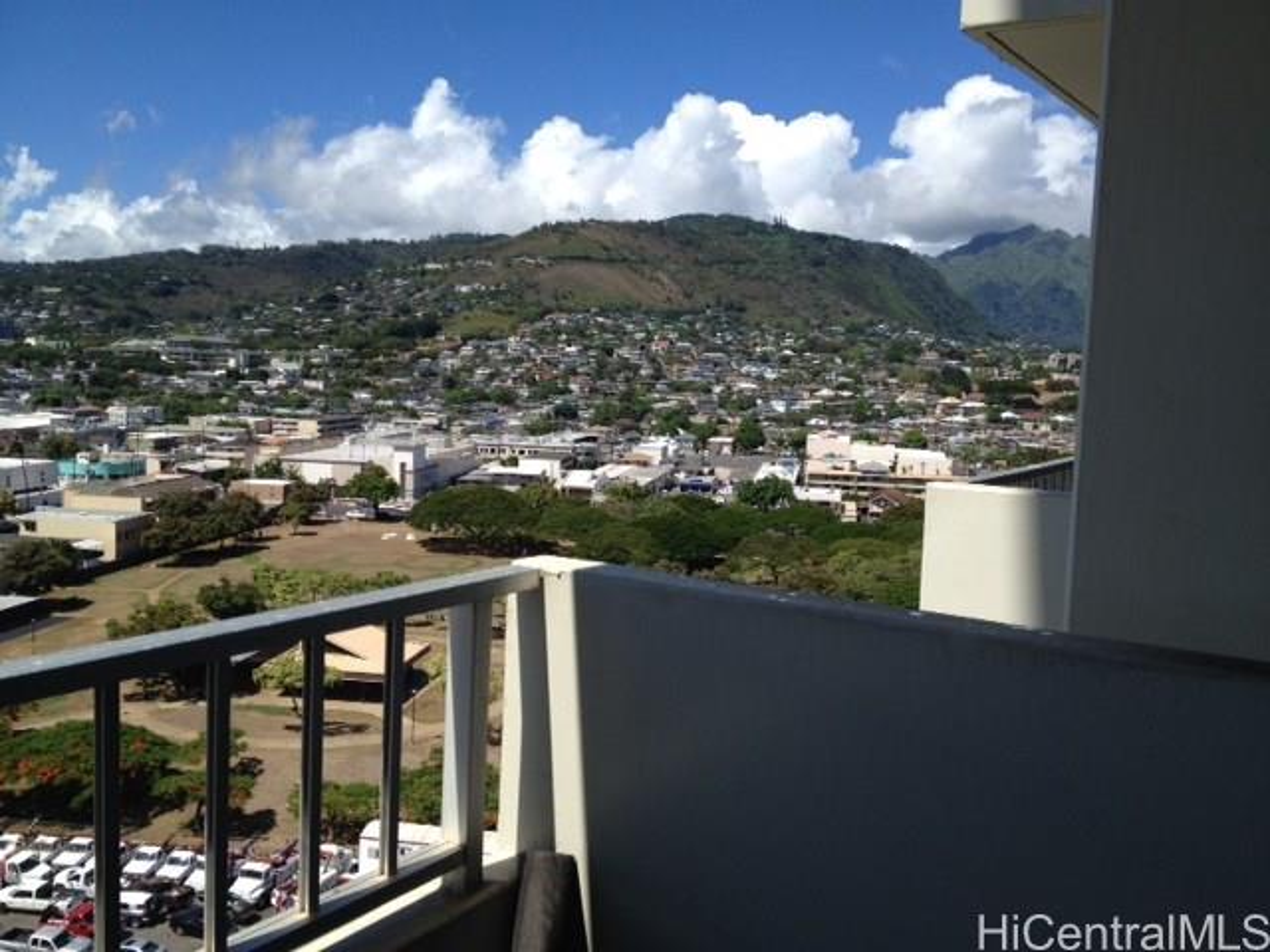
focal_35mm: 35
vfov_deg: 40.7
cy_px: 476
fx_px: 1284
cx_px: 635
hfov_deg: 52.6
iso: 50
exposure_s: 1/2123
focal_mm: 4.28
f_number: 2.4
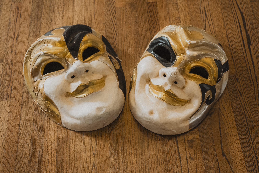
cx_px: 130
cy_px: 86
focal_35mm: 50
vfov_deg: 27.0
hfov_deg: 39.6
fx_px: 359
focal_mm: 50
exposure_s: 1/125
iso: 6400
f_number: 5.6
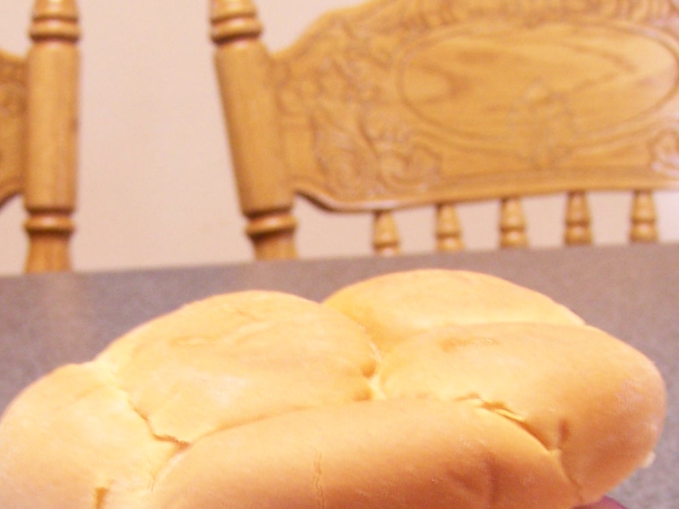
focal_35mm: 86
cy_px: 519
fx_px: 1687
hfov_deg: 22.7
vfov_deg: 16.8
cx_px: 248
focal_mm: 6.3
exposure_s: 1/6
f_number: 2.8
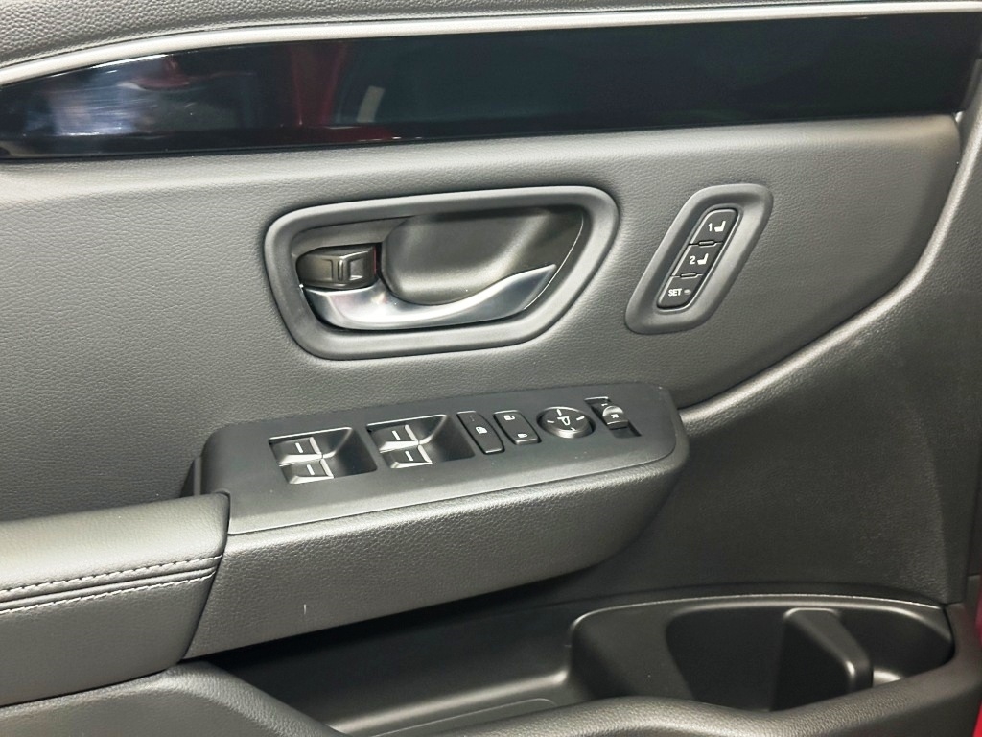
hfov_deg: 39.7
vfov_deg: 30.3
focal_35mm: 48
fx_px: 1362
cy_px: 368
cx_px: 491
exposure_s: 1/24
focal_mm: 6.86
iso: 640
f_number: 1.78
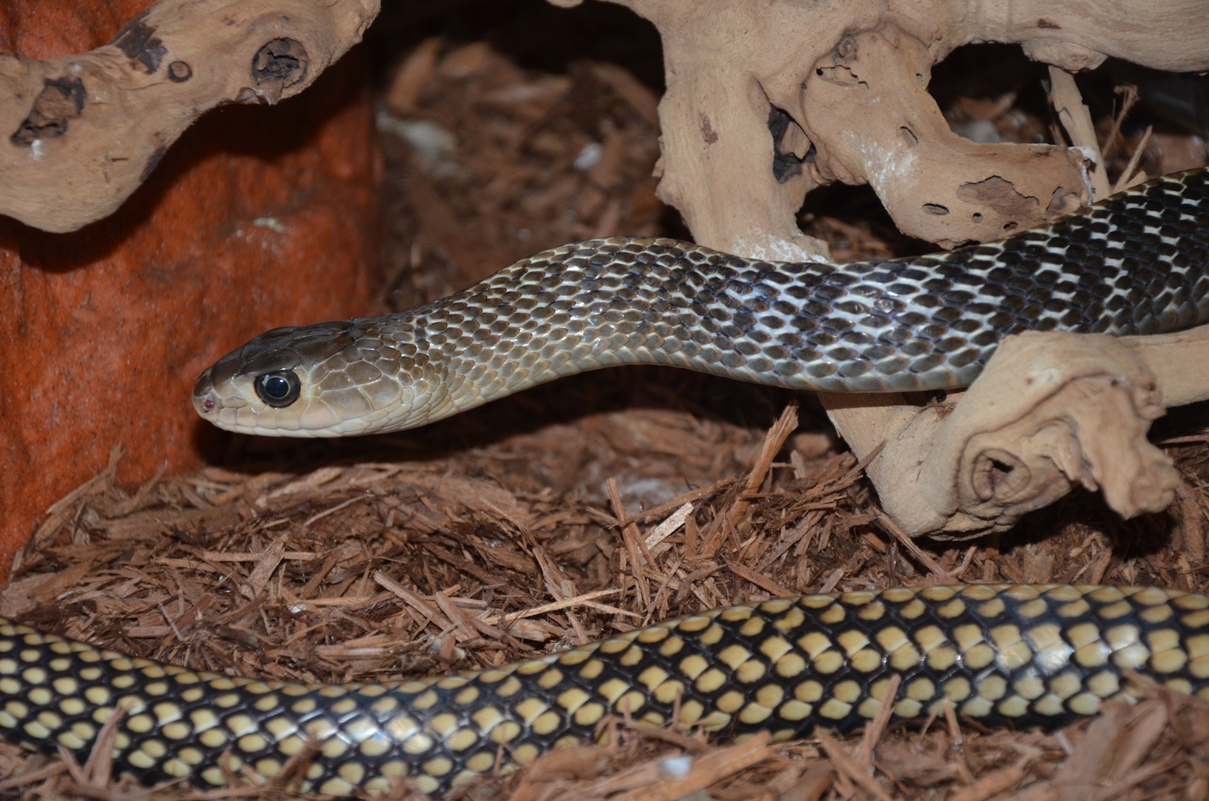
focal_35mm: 135
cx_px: 604
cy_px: 400
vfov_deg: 10.1
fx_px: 4524
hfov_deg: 15.2
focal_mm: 90
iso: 800
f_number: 5.6
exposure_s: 1/60
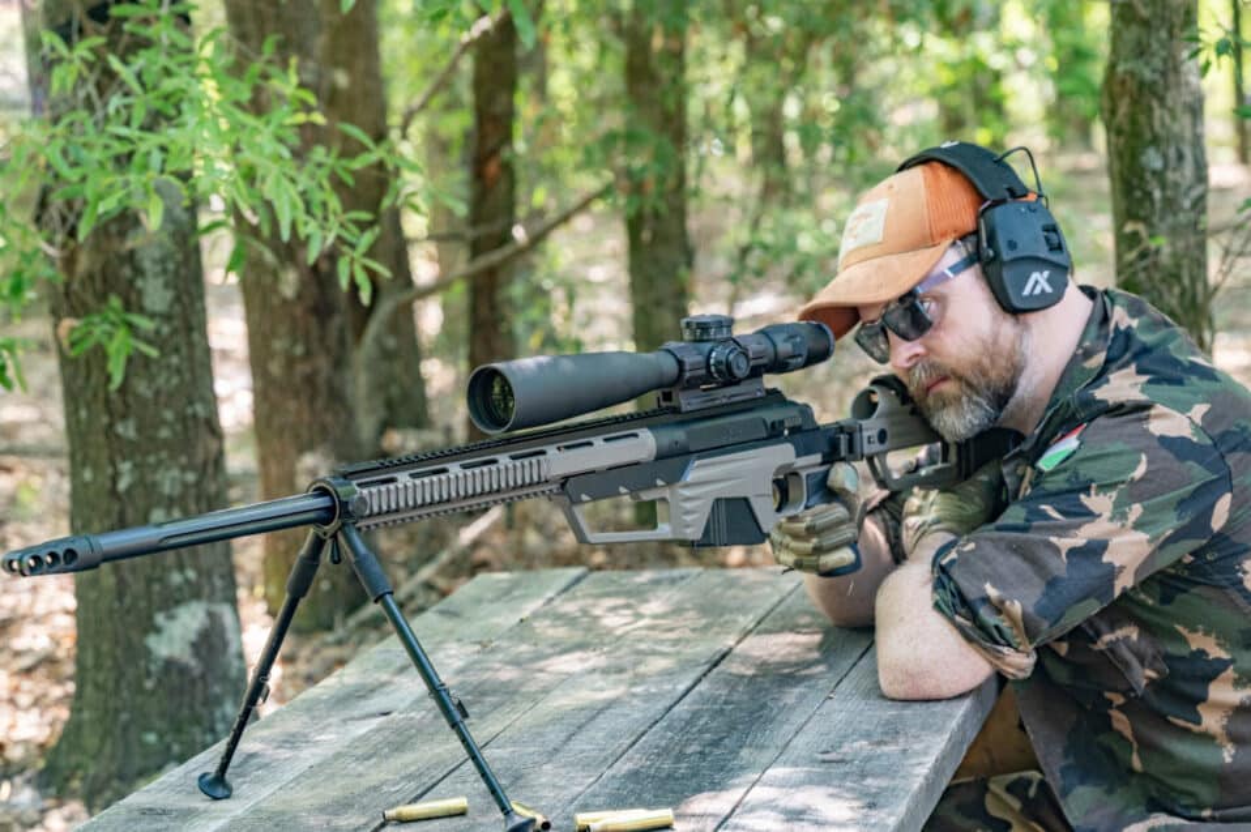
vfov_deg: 14.8
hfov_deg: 22.2
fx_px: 3194
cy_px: 416
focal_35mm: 92
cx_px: 626
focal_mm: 92
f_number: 6.3
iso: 1000
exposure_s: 1/50
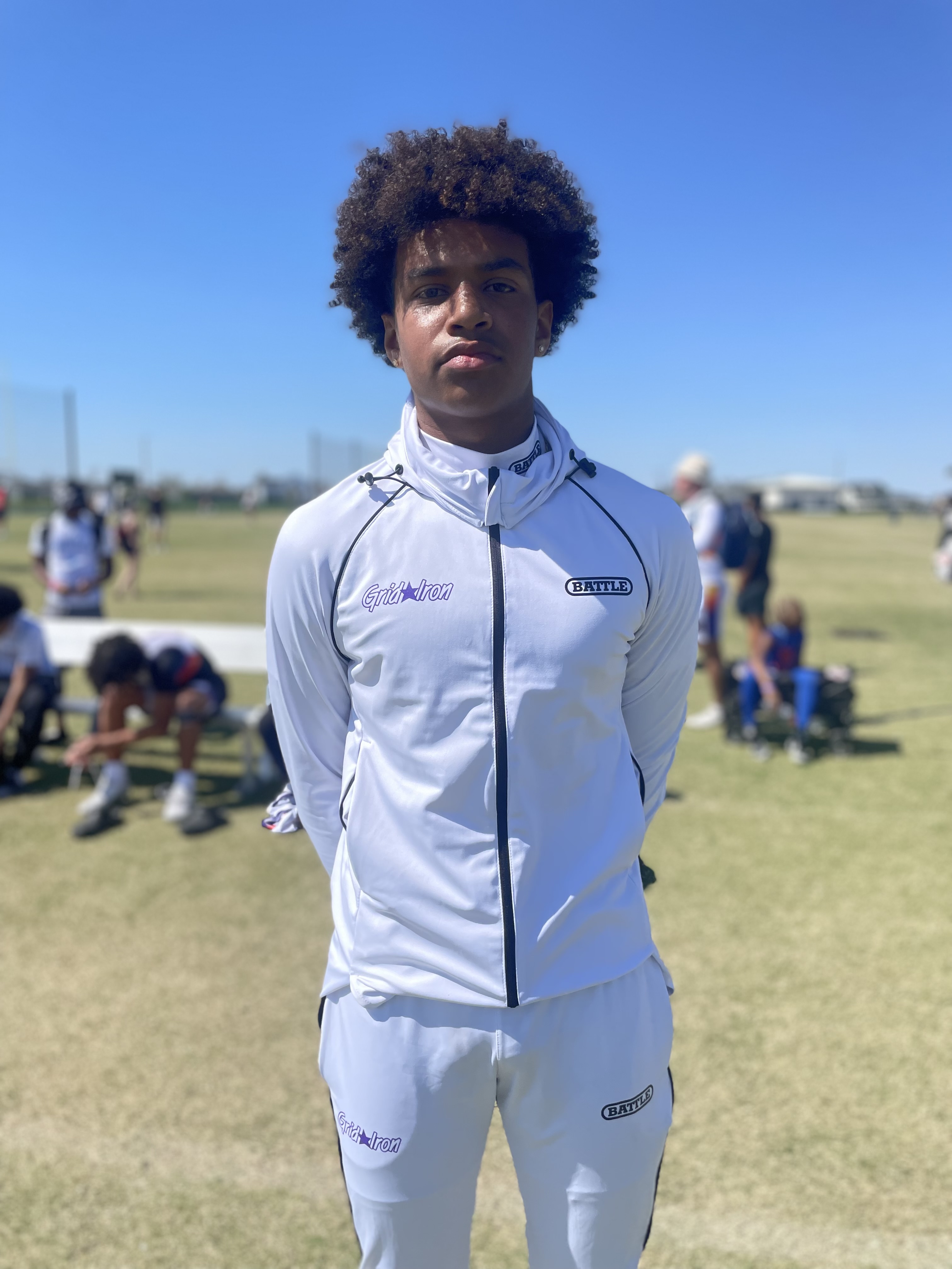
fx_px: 953
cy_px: 634
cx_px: 476
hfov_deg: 53.1
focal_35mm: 26
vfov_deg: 67.3
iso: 50
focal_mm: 4.2
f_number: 1.6
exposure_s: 1/11905
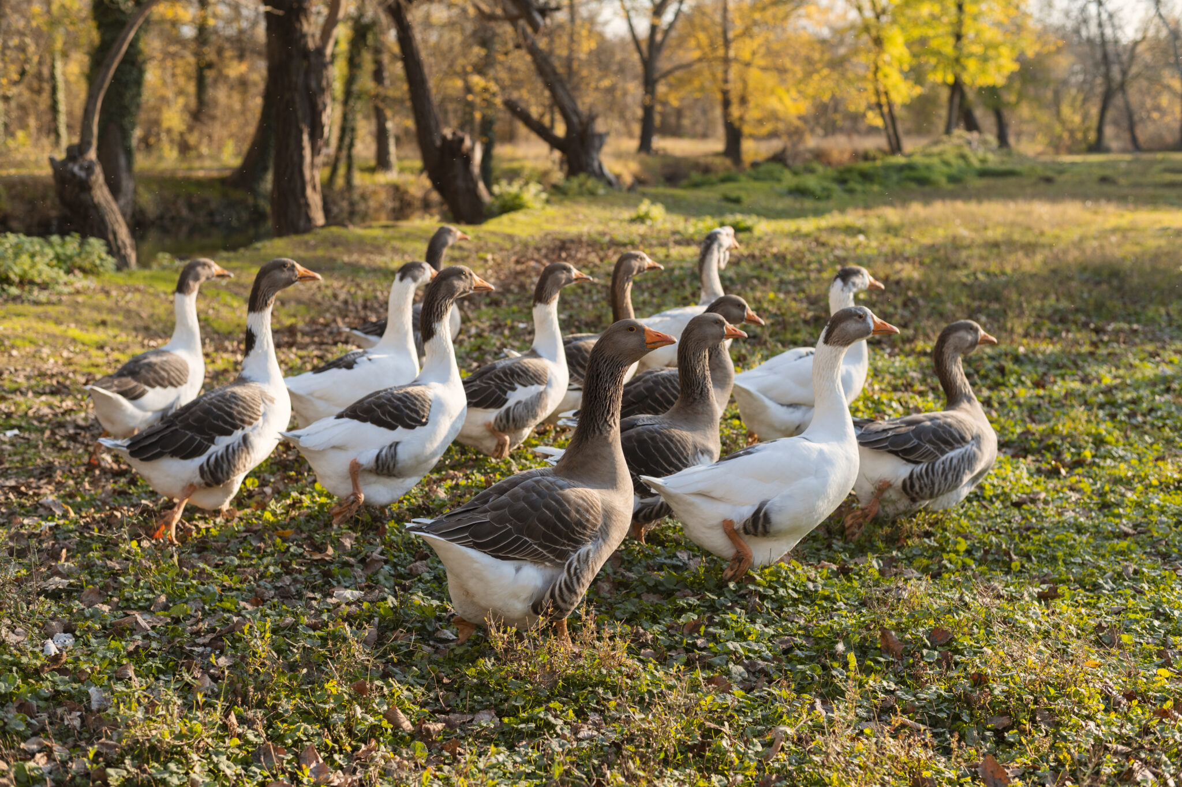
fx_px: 1641
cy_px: 394
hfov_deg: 39.6
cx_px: 591
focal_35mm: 50
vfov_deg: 27.0
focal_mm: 50
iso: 400
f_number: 4
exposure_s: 1/1250
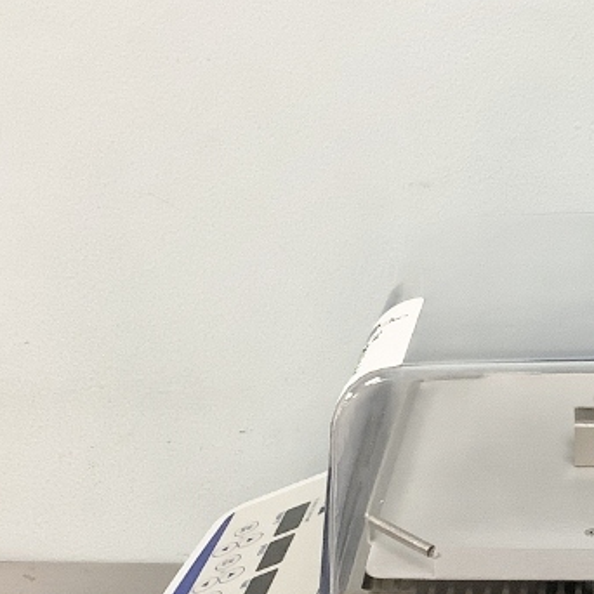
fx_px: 1592
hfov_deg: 20.1
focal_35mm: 82
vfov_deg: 20.7
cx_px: 676
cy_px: 536
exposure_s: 1/60
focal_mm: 3.3
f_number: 2.4
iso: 200
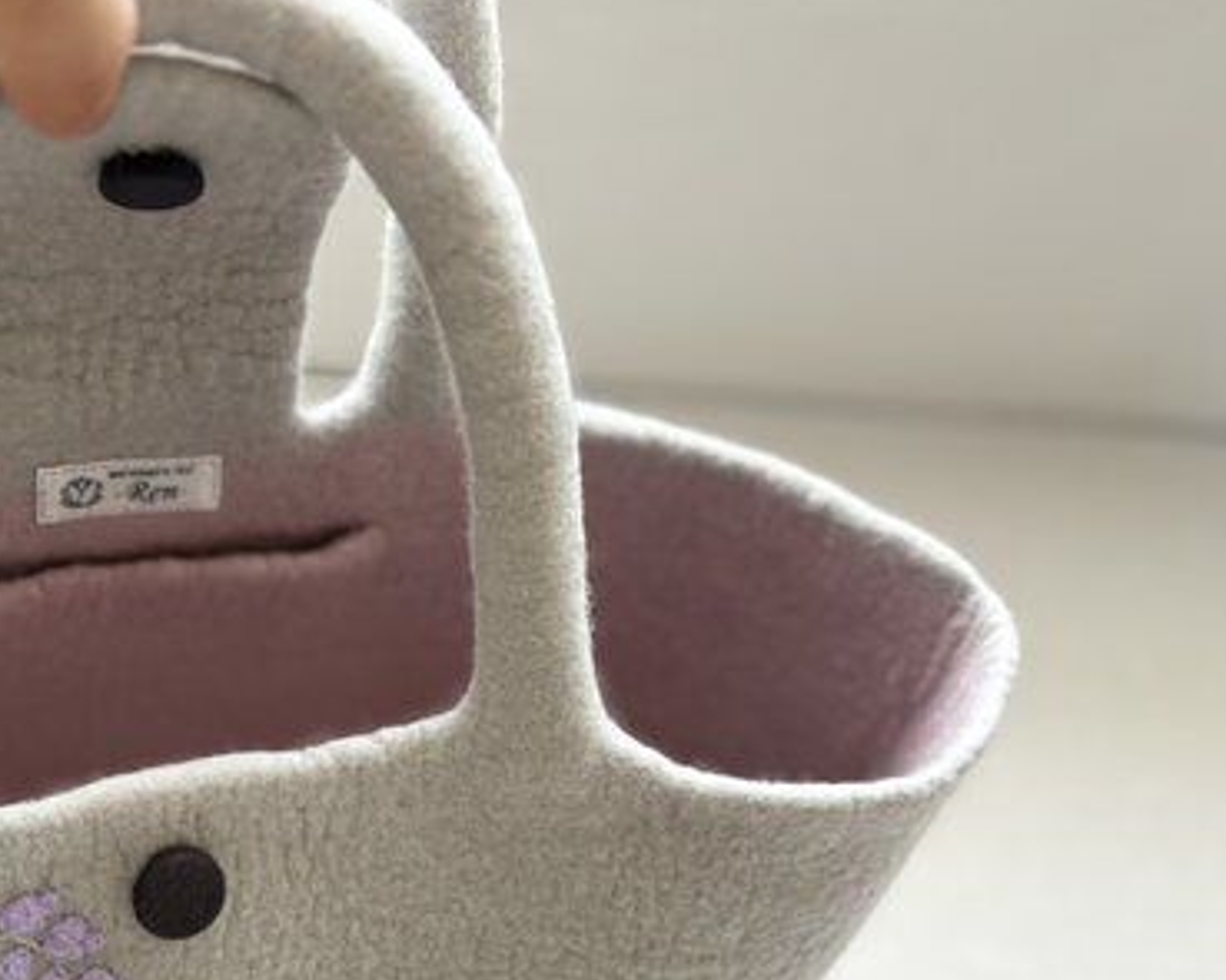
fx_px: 1596
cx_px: 266
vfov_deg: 33.5
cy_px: 724
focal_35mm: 44
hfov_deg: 40.5
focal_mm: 5.96
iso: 125
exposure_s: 1/66
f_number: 1.6
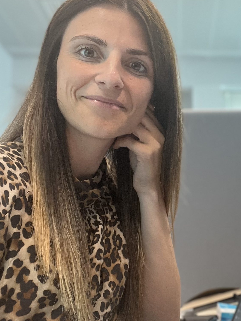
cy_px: 171
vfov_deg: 37.5
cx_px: 190
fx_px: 474
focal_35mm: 51
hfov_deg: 28.0
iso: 125
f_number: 2.2
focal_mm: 2.71
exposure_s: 1/50
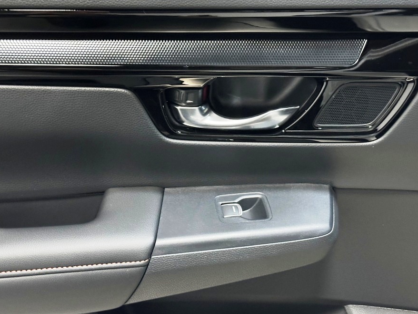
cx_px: 224
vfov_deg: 26.1
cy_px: 147
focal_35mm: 56
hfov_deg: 34.3
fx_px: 676
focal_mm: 6.86
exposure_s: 1/24
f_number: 1.78
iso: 640
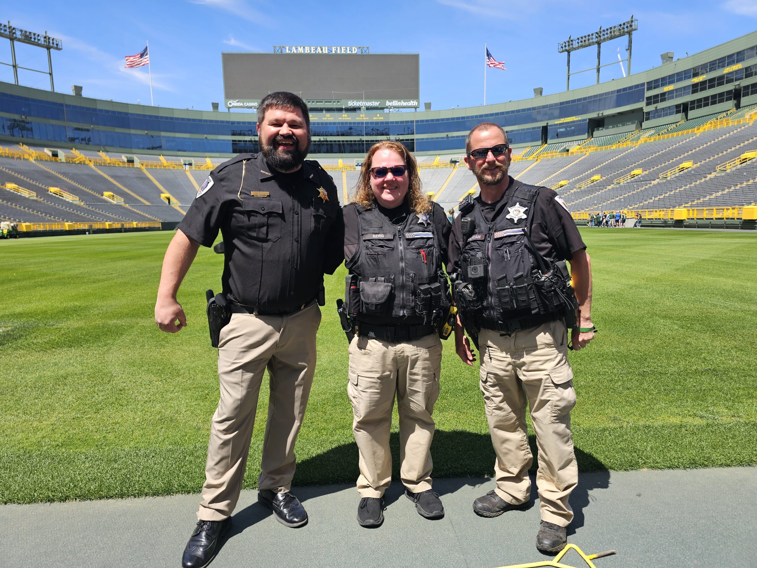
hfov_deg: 73.9
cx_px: 378
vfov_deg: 58.9
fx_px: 503
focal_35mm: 23
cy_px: 284
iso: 16
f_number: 1.7
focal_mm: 6.3
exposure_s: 1/532
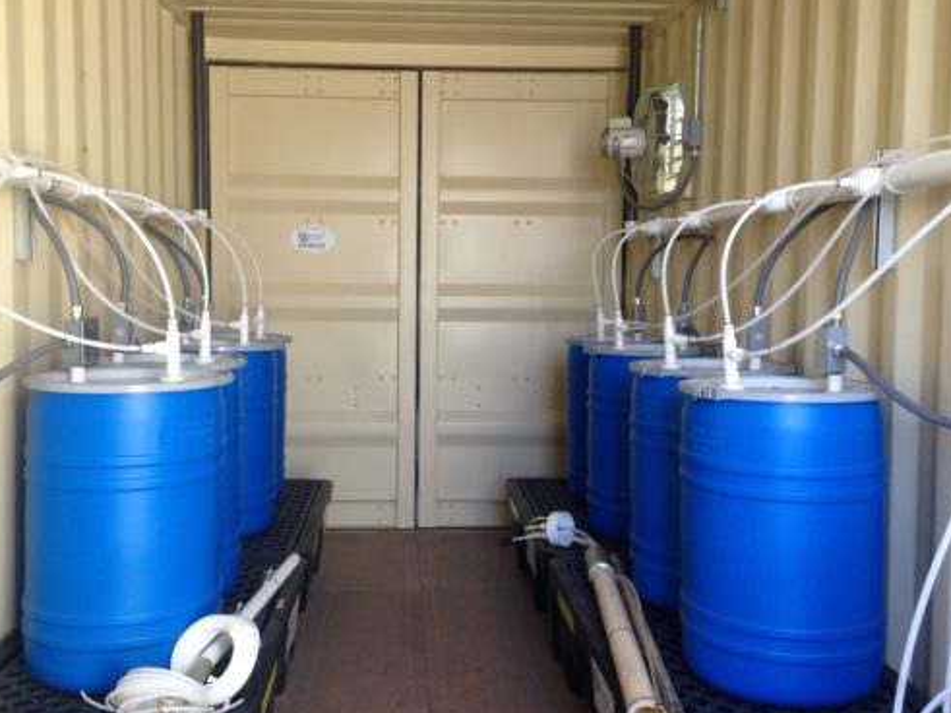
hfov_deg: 50.1
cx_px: 440
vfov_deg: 38.6
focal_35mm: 37
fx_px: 1016
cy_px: 328
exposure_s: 1/60
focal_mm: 4.12
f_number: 2.4
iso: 64
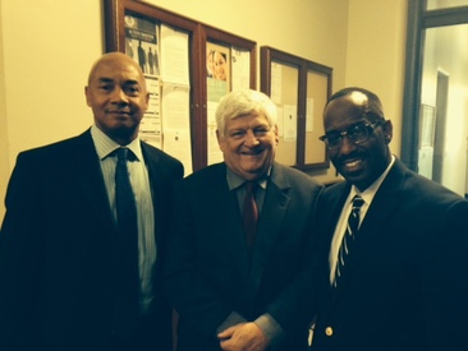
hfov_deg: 55.3
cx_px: 234
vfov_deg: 43.0
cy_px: 176
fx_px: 446
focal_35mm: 33
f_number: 2.4
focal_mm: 4.12
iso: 320
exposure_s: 1/20
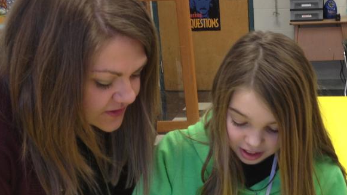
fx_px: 773
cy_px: 199
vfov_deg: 14.2
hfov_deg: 24.8
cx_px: 284
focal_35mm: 84
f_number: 2.4
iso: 64
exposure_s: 1/20
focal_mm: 4.28
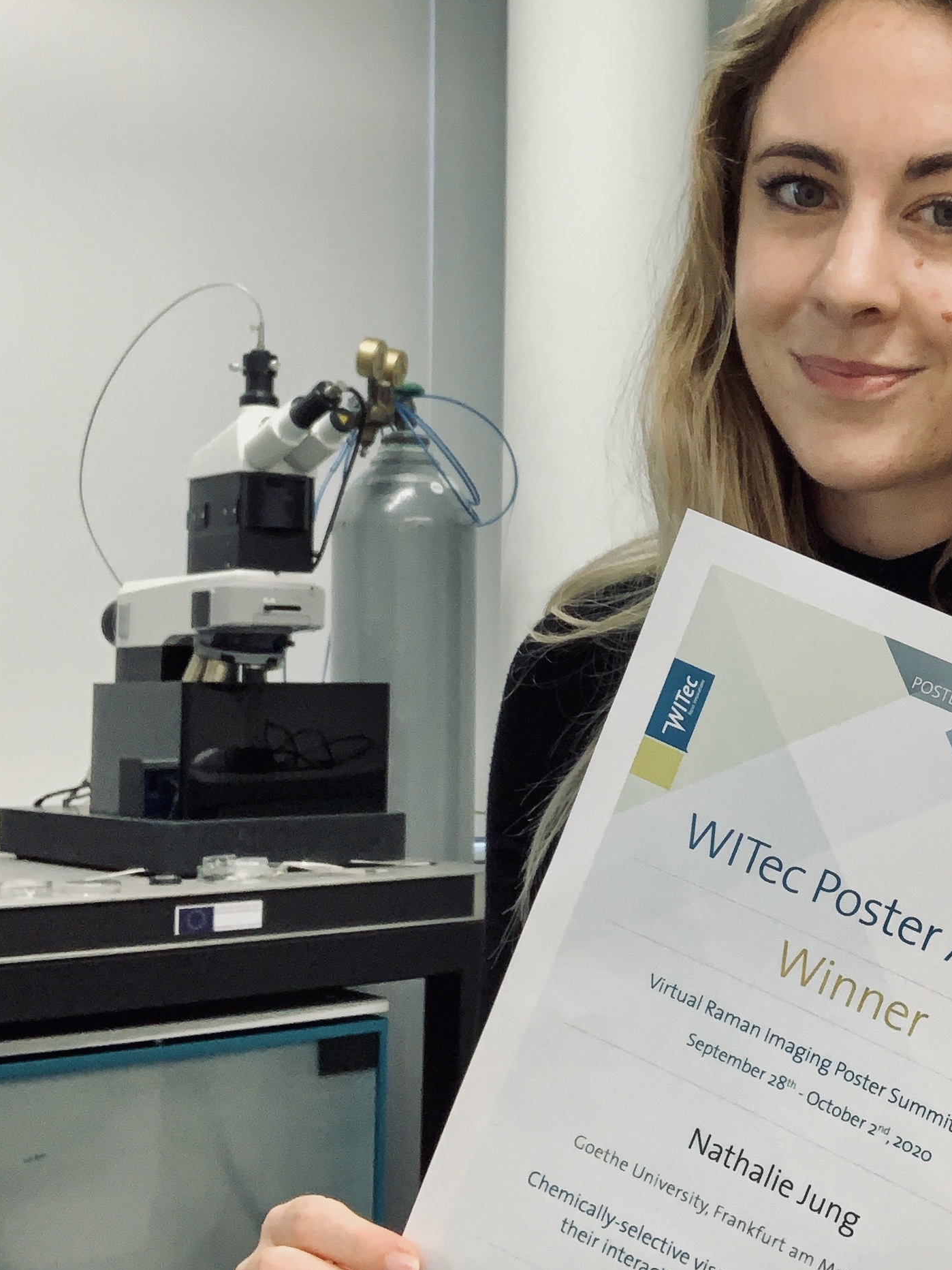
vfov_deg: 36.1
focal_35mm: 53
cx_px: 763
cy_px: 543
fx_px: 1943
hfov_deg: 27.0
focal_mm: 2.87
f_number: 2.2
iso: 160
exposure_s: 1/50
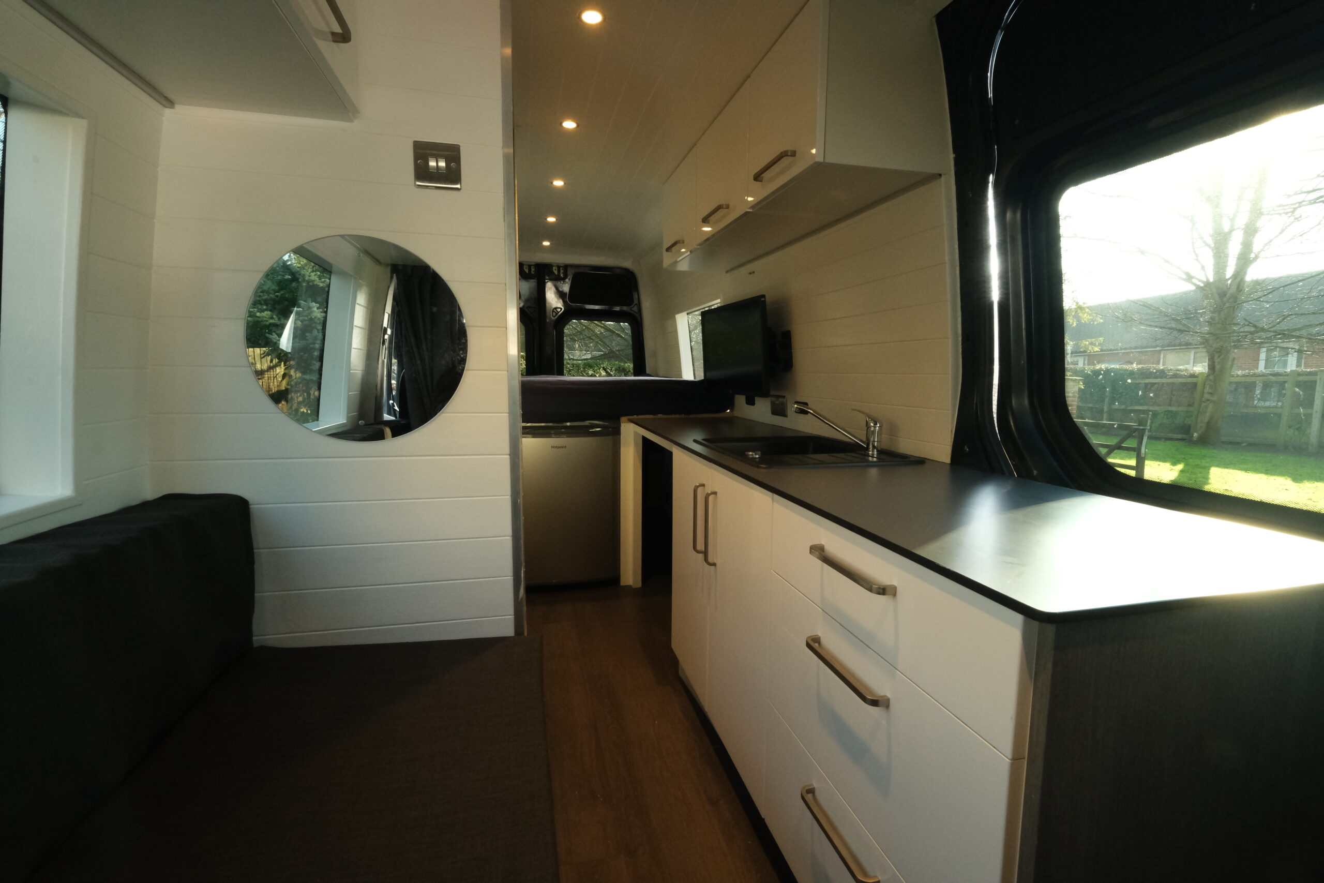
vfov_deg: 77.3
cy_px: 442
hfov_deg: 100.4
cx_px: 662
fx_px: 552
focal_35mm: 15
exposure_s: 1/15
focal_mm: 10
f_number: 16
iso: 2500
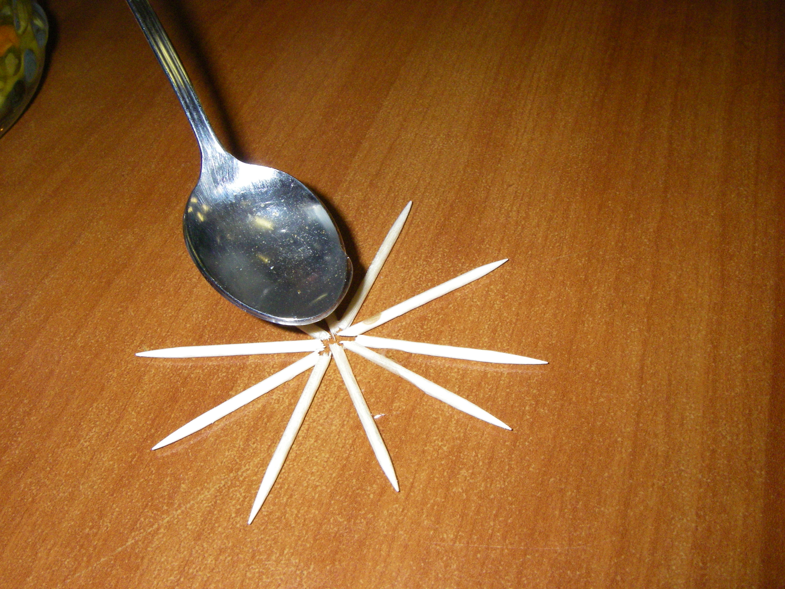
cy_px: 294
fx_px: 862
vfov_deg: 37.7
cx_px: 392
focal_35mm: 38
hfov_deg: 49.0
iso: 400
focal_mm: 6.3
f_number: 6.6
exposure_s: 1/50
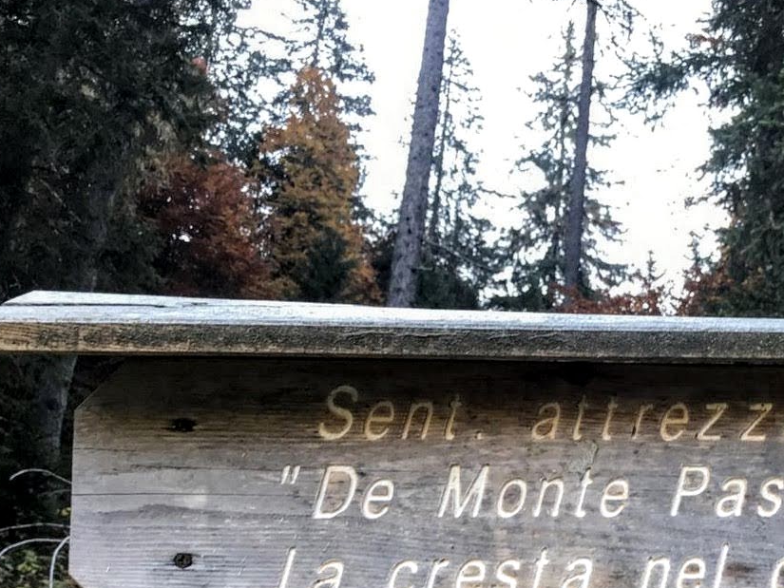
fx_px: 1178
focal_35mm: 52
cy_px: 463
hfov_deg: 35.7
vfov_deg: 27.5
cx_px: 622
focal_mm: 3.99
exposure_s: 1/100
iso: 40
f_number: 1.8
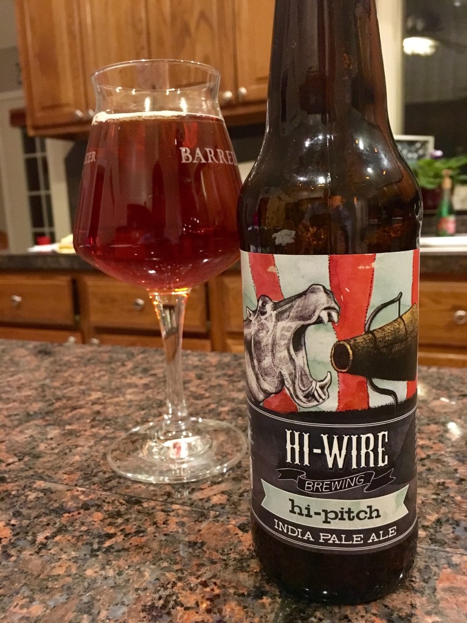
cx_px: 234
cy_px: 312
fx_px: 522
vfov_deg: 61.7
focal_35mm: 29
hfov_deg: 48.2
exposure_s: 1/15
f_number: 2.2
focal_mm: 4.15
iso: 320
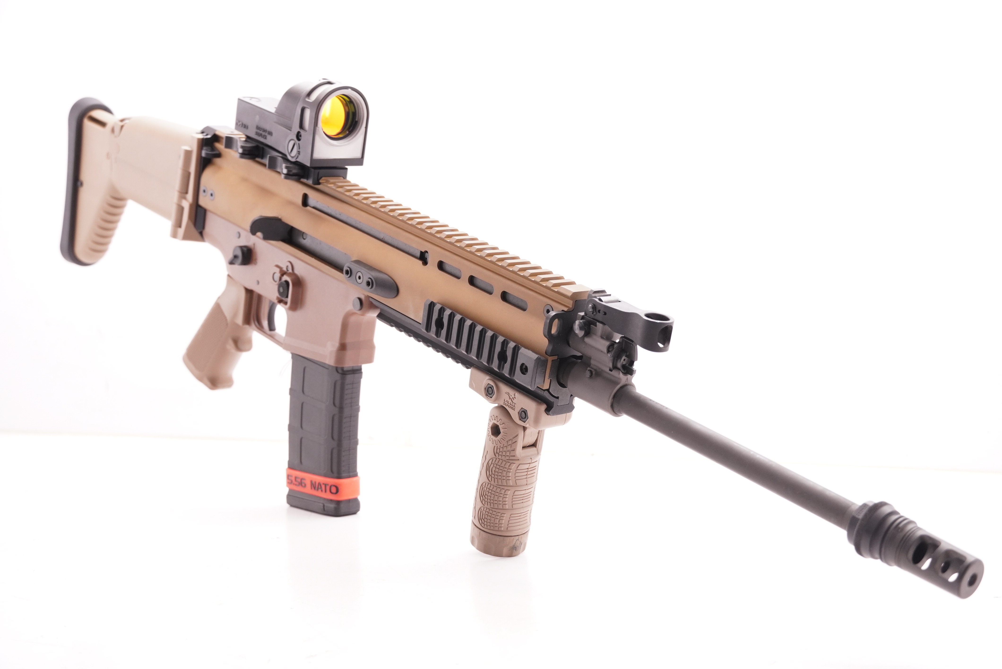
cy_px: 334
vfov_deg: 27.3
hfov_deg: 39.9
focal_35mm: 50
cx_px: 501
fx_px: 1378
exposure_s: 1/125
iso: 1000
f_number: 5.6
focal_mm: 33
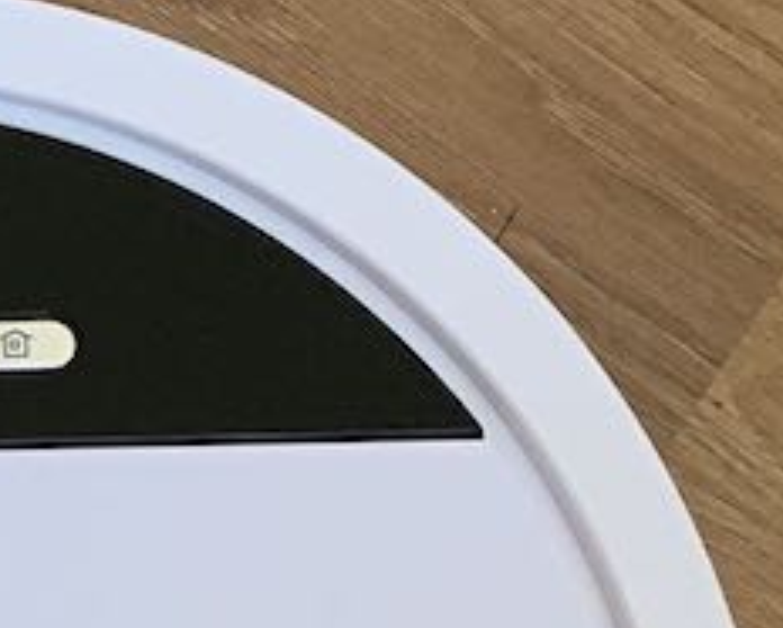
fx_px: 3850
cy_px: 787
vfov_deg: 9.2
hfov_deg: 9.3
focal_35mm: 166
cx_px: -1529
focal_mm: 4.25
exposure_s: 1/100
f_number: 1.8
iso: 100
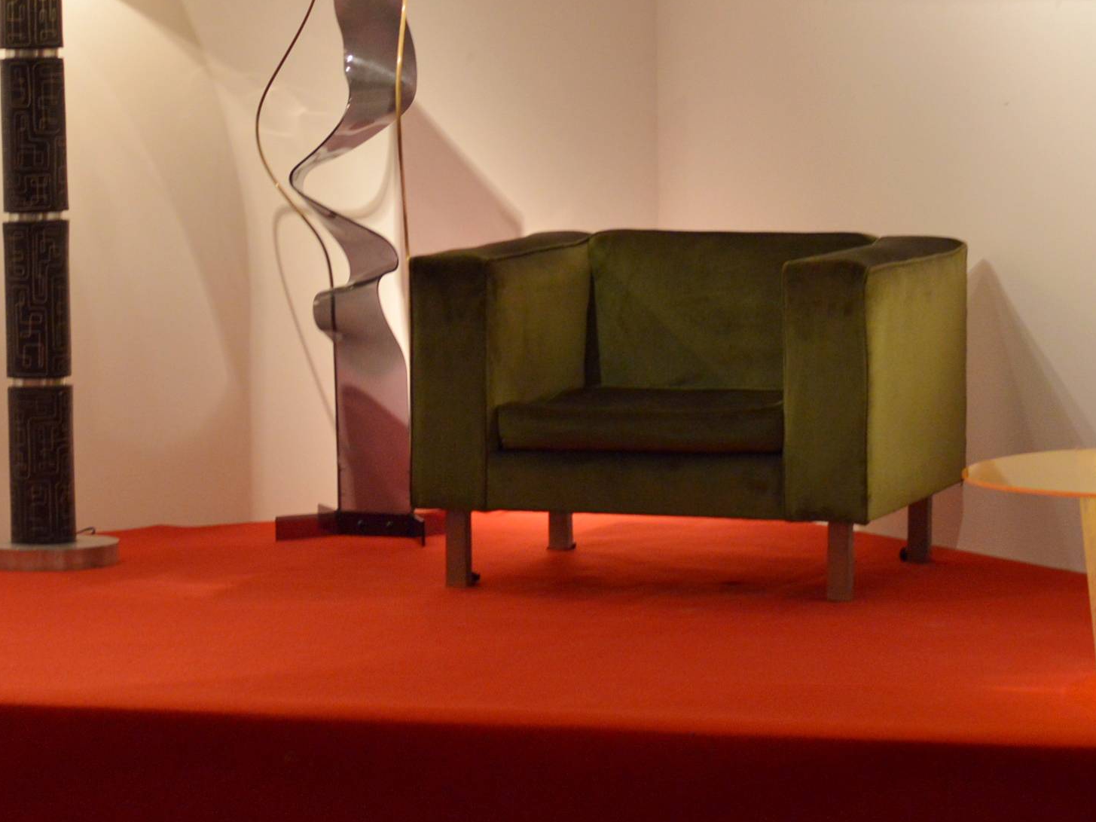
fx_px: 4717
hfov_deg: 13.2
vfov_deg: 9.9
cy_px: 86
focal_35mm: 149
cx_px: 393
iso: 800
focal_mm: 50
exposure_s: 1/100
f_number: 2.5
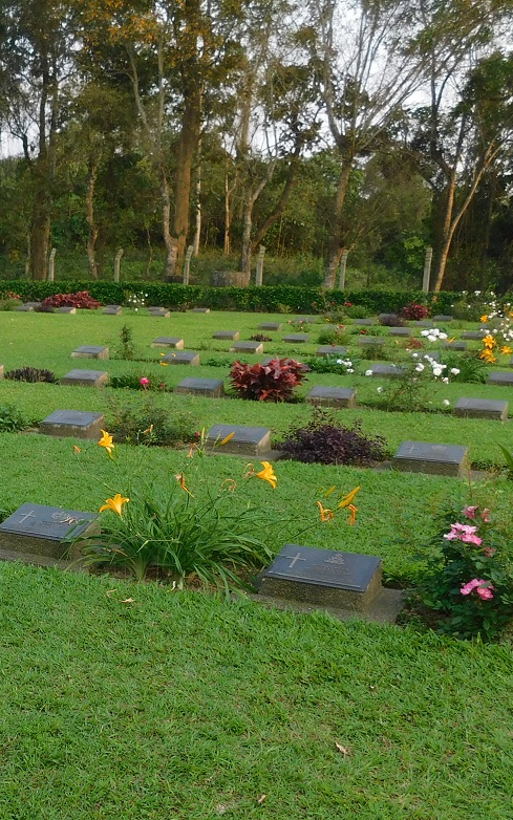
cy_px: 520
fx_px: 1006
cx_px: 12
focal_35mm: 45
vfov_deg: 44.0
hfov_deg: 27.2
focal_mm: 4.1
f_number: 3
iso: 125
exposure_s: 1/200
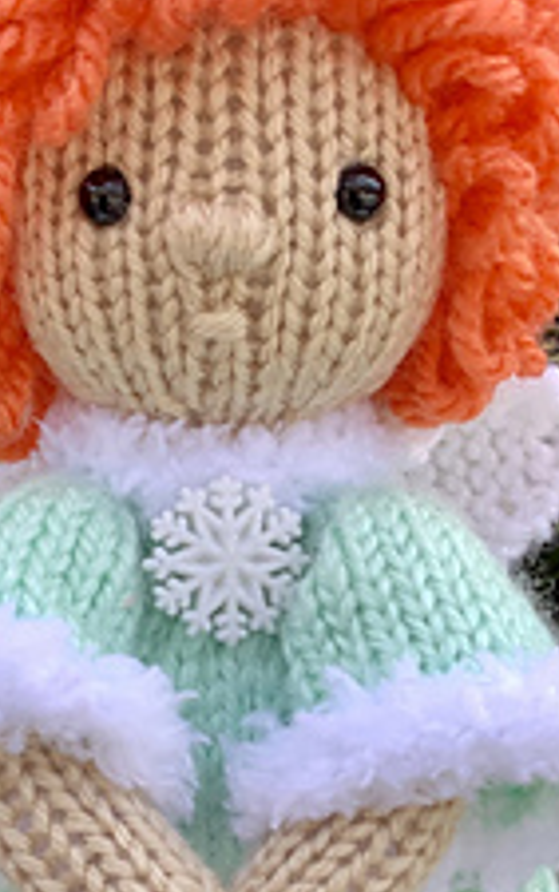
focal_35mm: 73
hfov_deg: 17.9
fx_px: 1776
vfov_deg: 28.1
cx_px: 252
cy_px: 523
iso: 25
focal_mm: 3.3
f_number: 2.4
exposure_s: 1/216
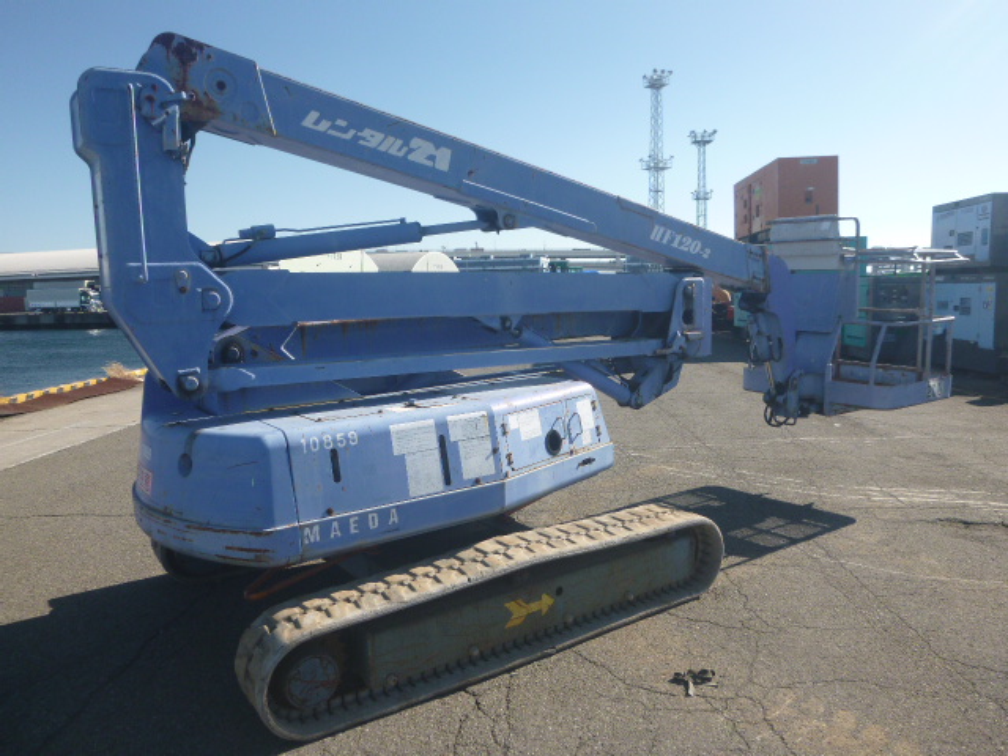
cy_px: 378
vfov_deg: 54.9
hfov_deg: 69.4
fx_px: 728
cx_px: 504
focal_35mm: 25
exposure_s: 1/500
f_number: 3.9
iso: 100
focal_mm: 4.5
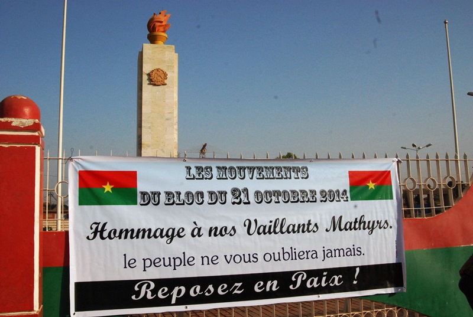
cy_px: 158
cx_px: 236
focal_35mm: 36
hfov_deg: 53.0
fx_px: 474
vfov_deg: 37.0
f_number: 14
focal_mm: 24
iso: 800
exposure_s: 1/800
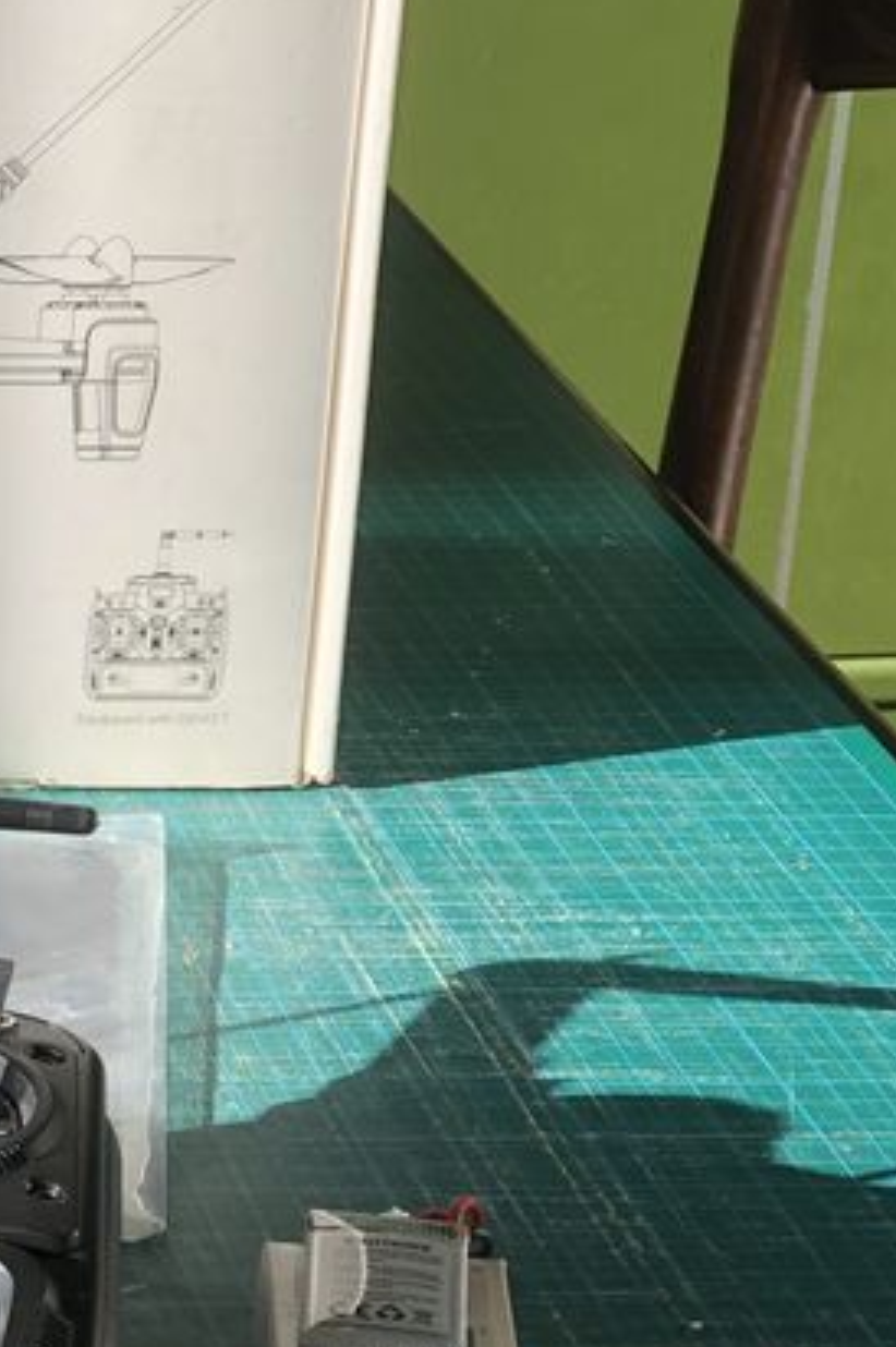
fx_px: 5385
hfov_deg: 9.1
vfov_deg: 14.3
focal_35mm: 144
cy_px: 788
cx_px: -693
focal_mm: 6.6
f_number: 2.8
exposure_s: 1/190
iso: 20
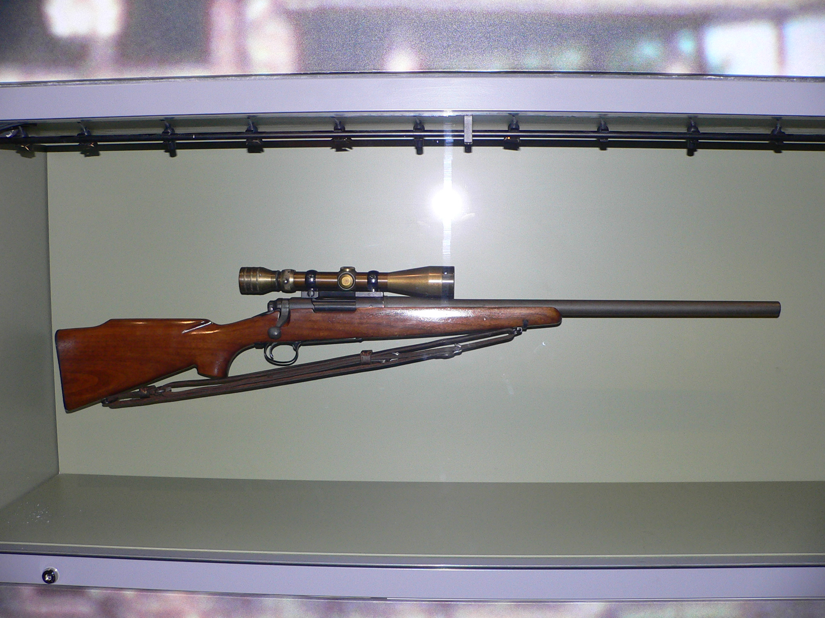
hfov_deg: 52.6
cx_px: 412
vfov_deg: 40.7
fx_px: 834
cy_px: 309
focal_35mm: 35
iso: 100
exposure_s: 1/60
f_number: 2.8
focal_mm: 4.6
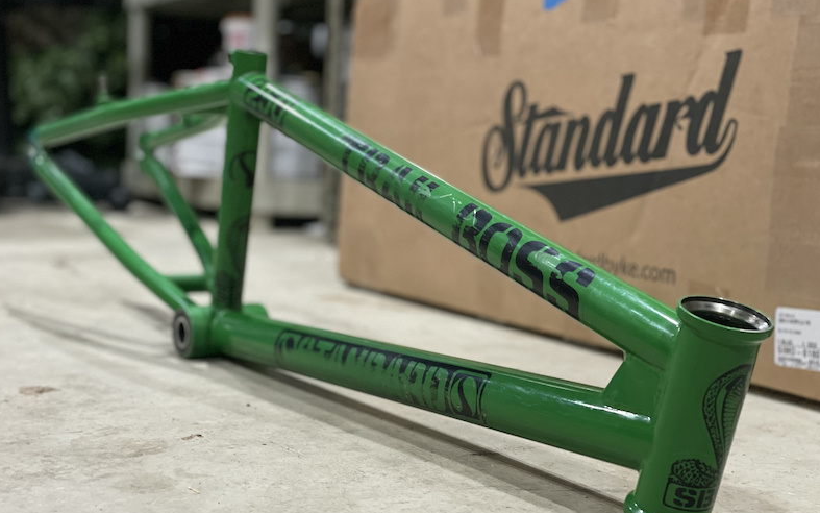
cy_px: 299
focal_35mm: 56
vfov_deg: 23.1
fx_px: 1252
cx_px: 406
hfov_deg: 36.3
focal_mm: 6
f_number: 2
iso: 400
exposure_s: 1/38
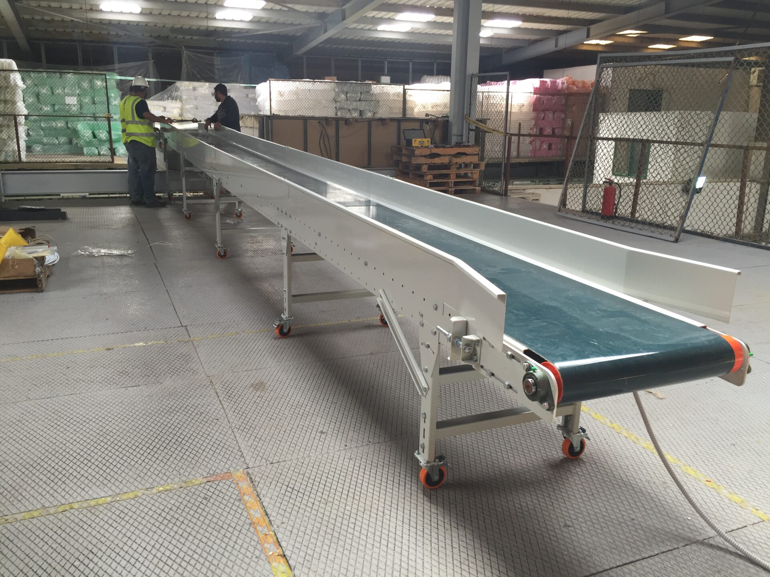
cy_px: 288
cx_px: 385
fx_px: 645
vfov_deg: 48.2
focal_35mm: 29
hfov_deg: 61.7
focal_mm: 4.15
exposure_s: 1/50
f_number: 2.2
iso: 32
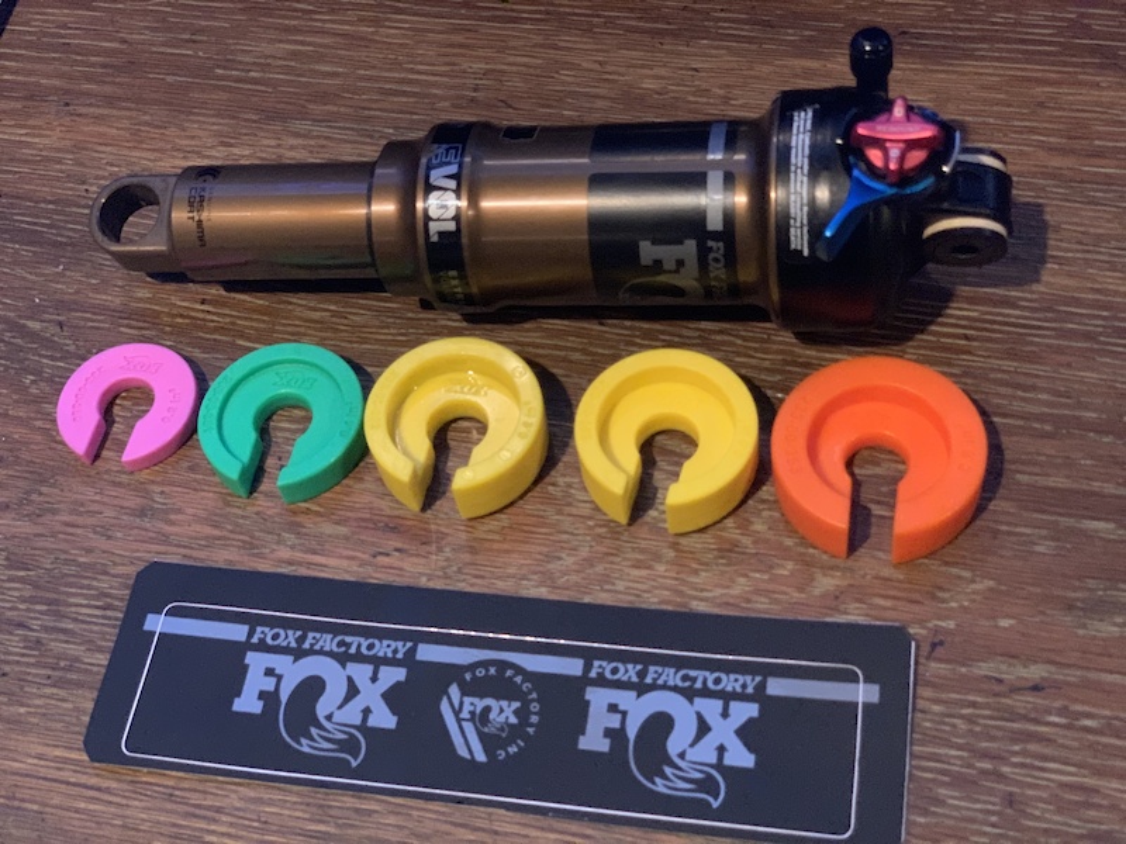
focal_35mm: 52
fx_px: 1691
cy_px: 422
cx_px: 563
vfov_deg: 28.0
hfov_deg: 36.8
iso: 640
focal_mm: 6
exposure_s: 1/30
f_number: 2.4
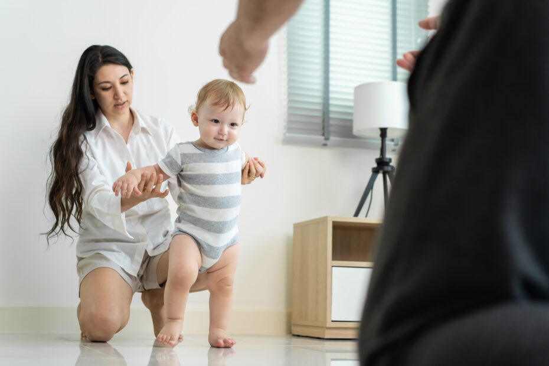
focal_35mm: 55
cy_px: 183
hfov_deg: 36.2
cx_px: 274
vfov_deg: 24.6
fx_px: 839
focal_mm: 55
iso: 800
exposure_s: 1/320
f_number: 2.8
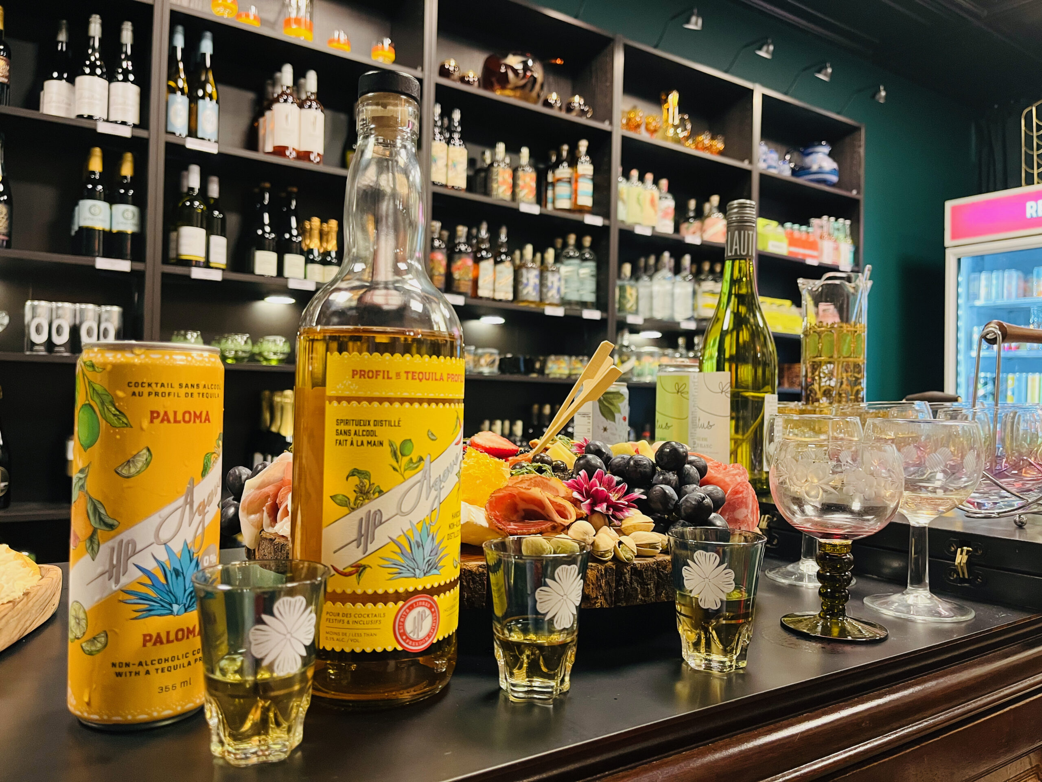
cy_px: 391
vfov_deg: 53.1
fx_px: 783
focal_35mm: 26
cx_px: 521
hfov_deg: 67.3
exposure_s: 1/60
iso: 320
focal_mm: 5.1
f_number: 1.6
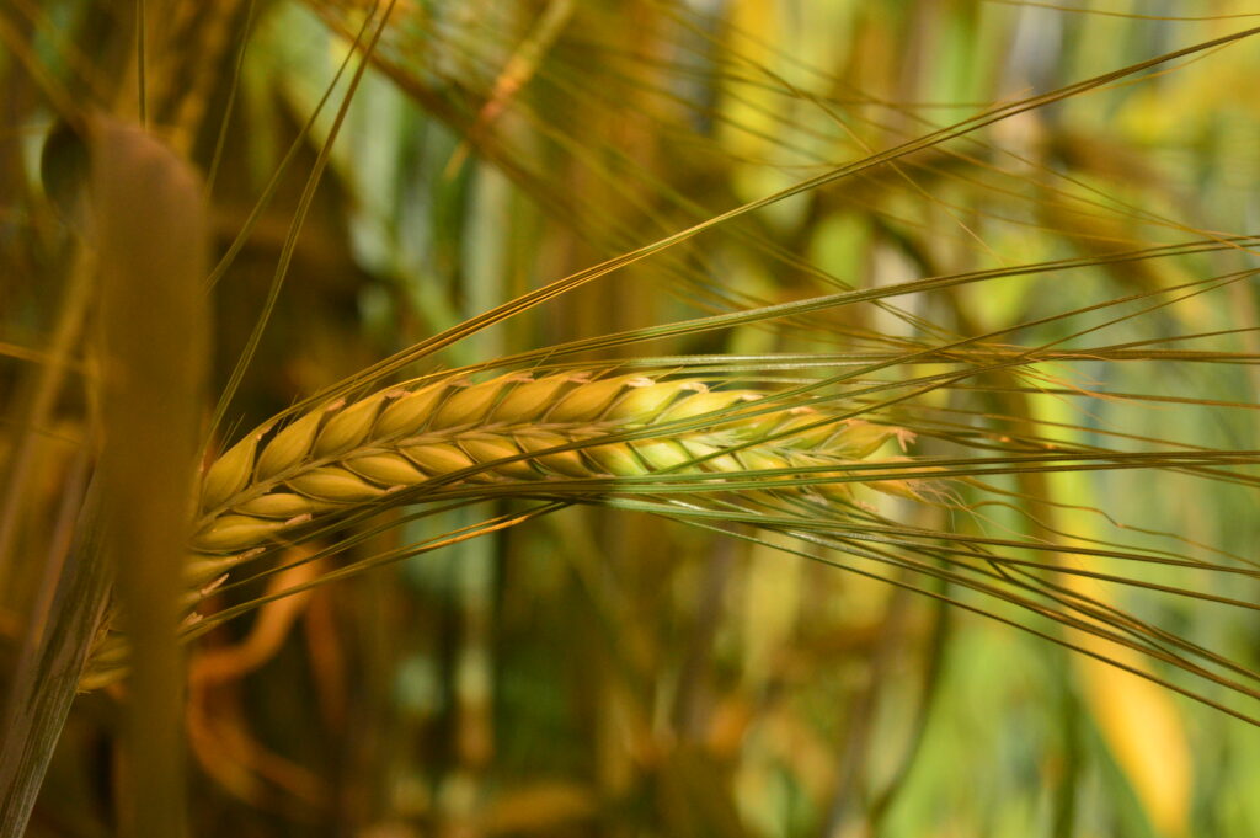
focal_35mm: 72
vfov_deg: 18.9
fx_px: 2518
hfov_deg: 28.1
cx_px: 630
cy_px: 419
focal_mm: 48
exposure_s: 1/4000
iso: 1600
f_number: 5.3
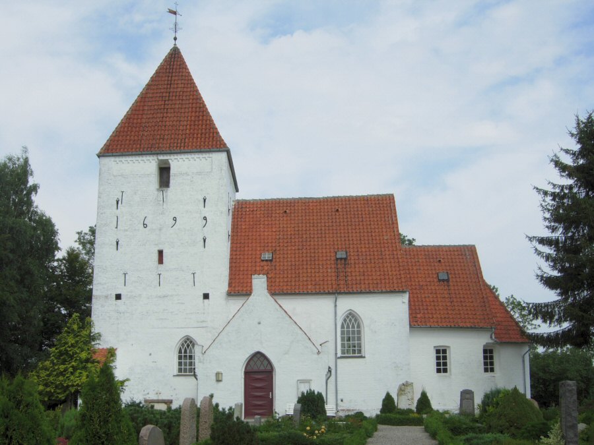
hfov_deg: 51.4
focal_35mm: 36
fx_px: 618
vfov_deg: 39.7
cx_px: 297
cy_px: 222
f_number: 6.8
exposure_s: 1/304
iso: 50
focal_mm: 7.5
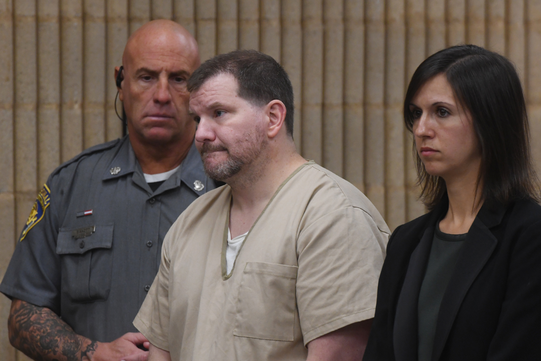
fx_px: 3005
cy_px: 180
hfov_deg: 10.3
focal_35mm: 200
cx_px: 270
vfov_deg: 6.9
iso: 1600
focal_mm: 200
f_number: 5.6
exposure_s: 1/60
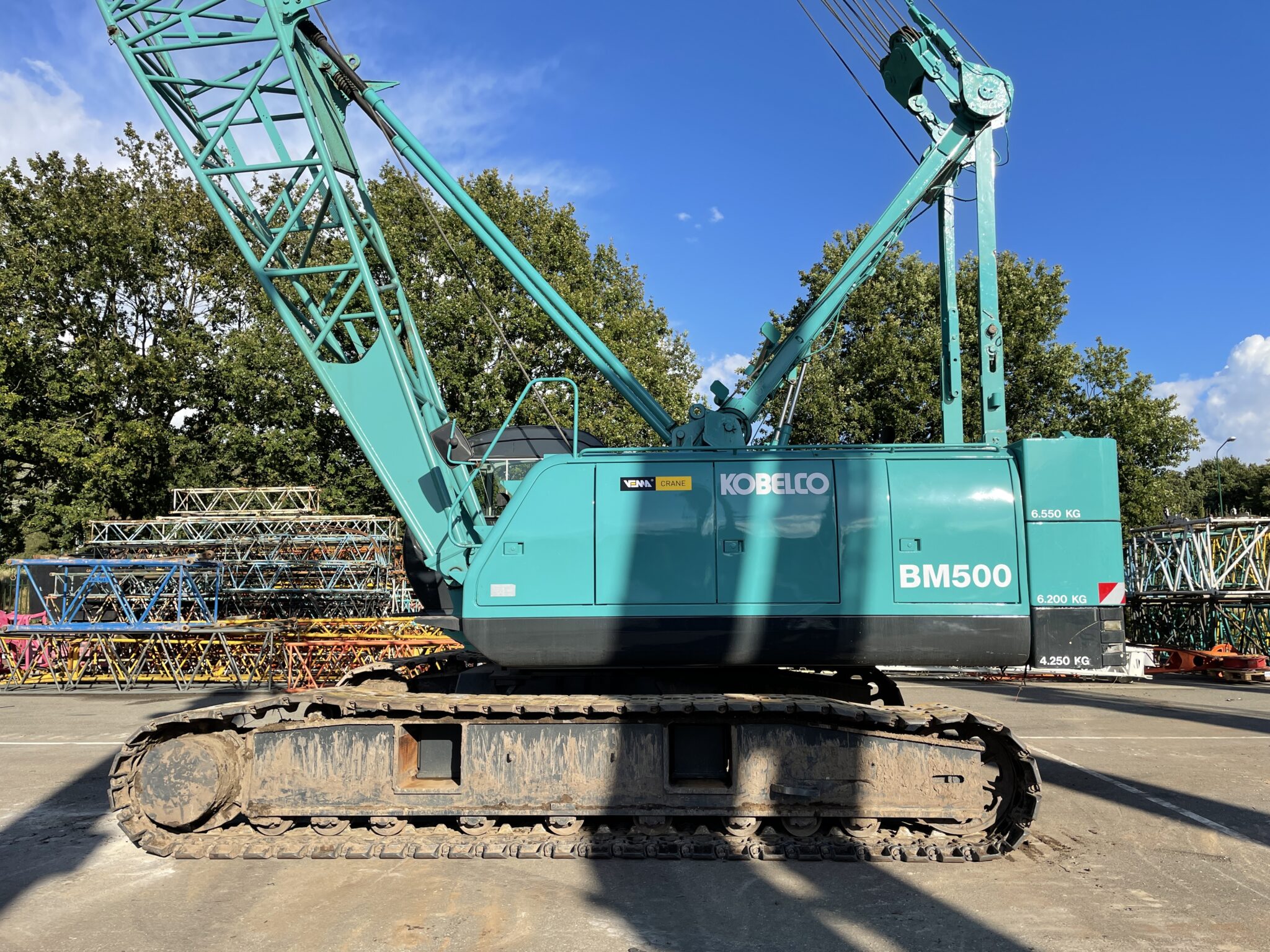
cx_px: 635
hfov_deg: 67.3
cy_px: 476
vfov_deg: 53.1
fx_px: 954
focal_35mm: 26
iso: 32
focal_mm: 4.2
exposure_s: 1/2817
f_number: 1.6
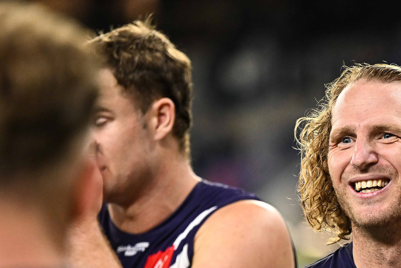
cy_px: 318
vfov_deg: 2.8
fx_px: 5469
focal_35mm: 491
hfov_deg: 4.2
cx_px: 395
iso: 2500
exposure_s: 1/1600
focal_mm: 200
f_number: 3.2
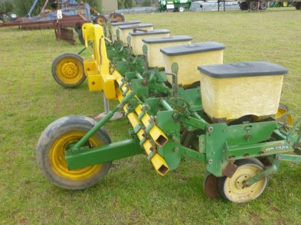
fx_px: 356
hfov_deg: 45.7
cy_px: 131
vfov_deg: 35.0
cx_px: 172
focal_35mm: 41
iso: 100
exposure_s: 1/160
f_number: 3.1
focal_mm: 5
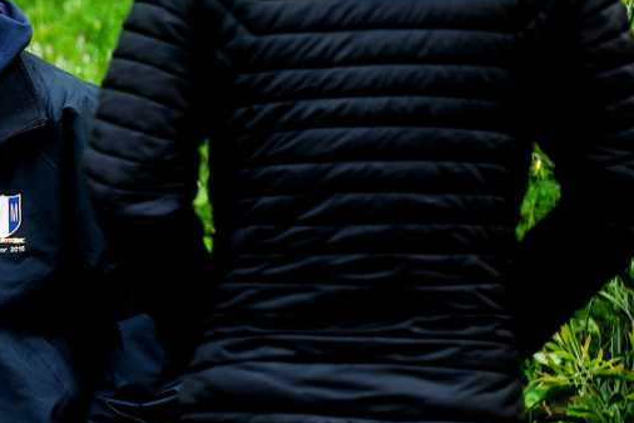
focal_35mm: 708
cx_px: -588
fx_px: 12464
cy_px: 462
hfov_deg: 2.9
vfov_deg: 1.9
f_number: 4
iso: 200
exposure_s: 1/60
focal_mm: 175
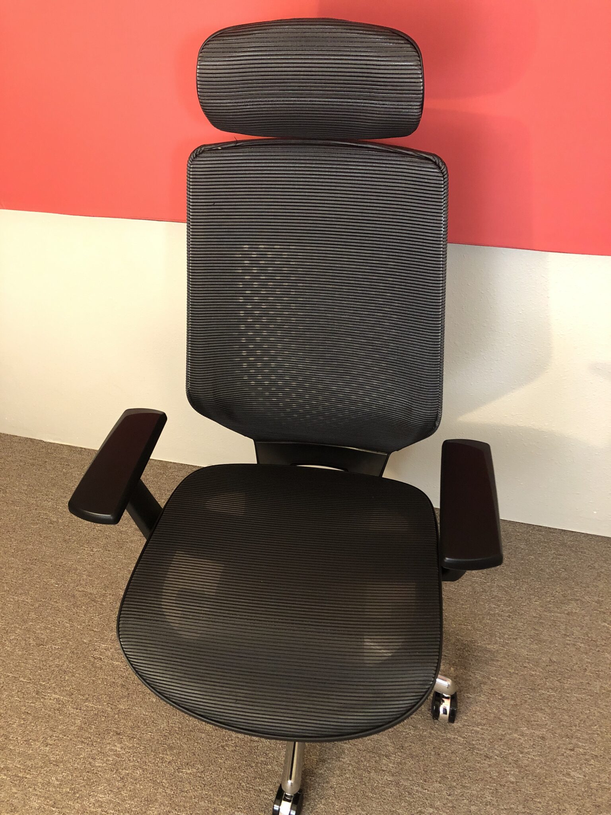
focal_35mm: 28
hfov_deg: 49.7
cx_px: 306
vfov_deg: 63.4
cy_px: 408
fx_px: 659
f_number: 1.8
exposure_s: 1/11
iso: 100
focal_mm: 3.99
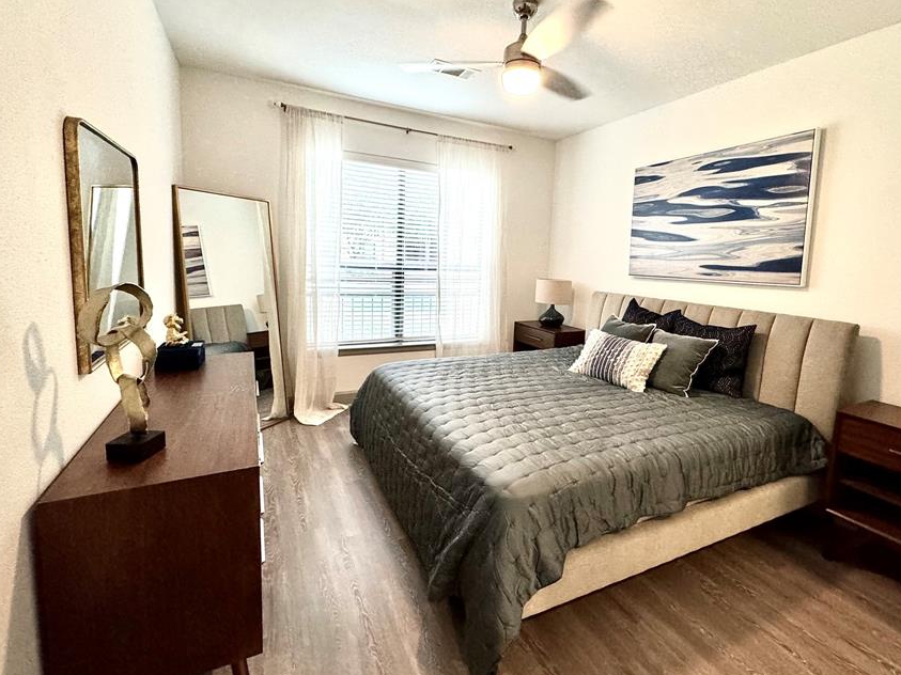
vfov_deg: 74.5
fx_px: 442
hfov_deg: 90.9
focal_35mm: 17
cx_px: 486
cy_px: 305
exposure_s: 1/120
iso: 320
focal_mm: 2.22
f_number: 2.2
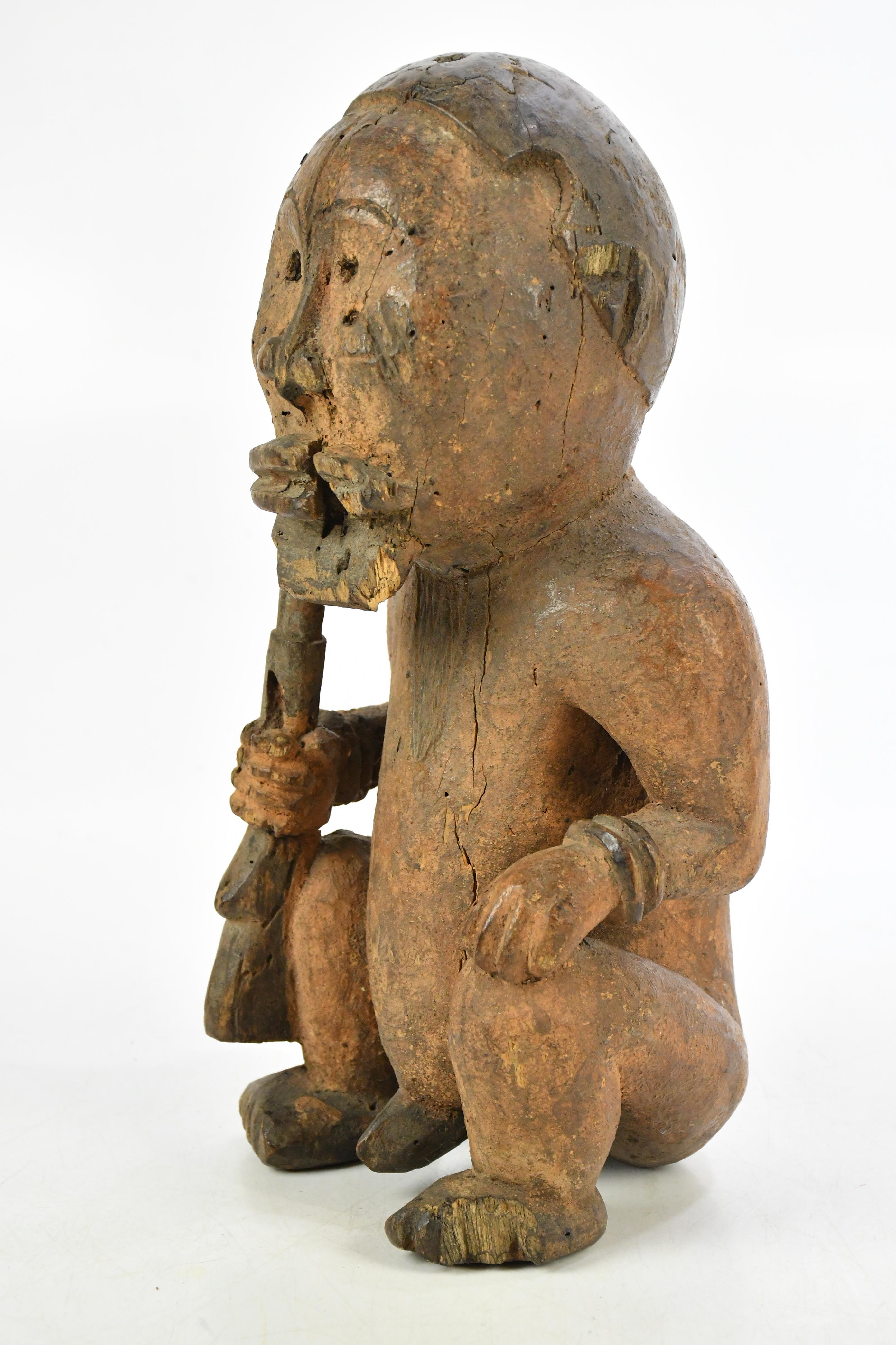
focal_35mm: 84
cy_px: 672
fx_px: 3136
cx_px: 448
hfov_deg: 16.3
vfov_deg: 24.2
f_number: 9
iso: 2500
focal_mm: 56
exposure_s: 1/125
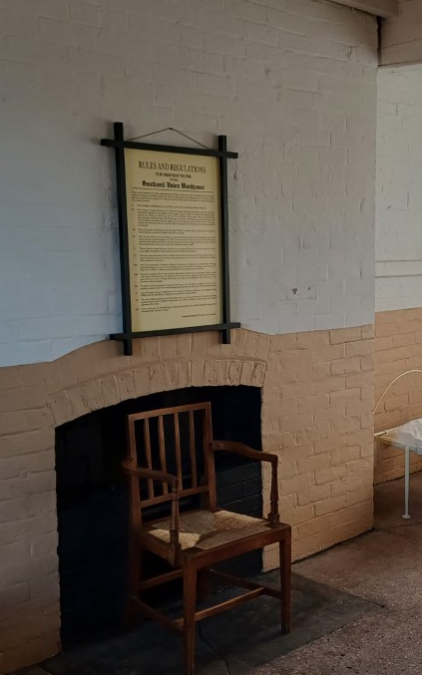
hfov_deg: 27.1
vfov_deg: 42.6
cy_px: 359
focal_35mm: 47
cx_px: 307
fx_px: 865
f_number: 1.8
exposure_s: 1/50
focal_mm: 4.65
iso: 100
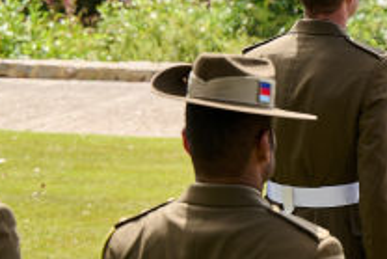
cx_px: 910
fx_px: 3700
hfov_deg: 5.8
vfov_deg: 4.0
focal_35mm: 344
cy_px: 109
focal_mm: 70
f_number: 3.5
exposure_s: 1/320
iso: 64
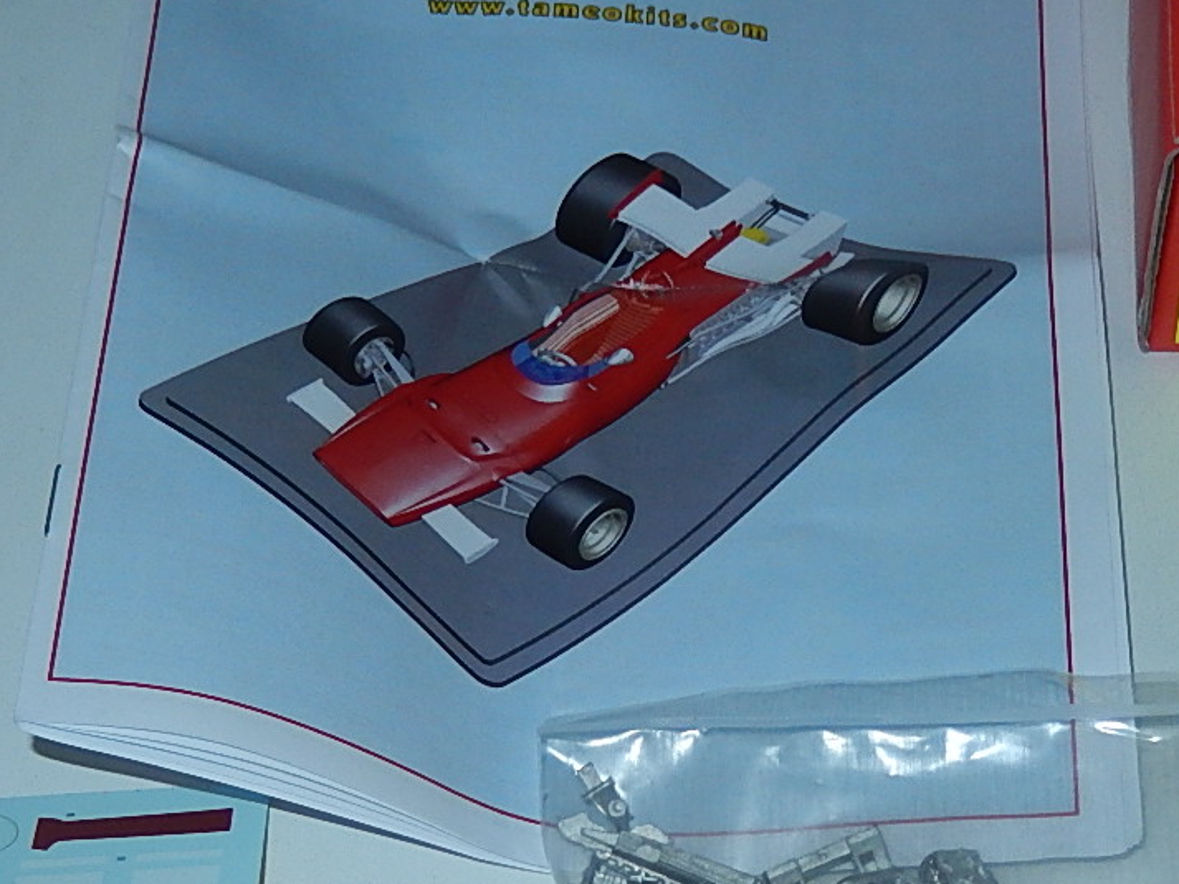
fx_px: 3441
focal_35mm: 101
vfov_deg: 14.6
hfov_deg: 19.4
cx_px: 699
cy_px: 694
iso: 200
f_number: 4.3
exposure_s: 1/30
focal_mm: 8.1
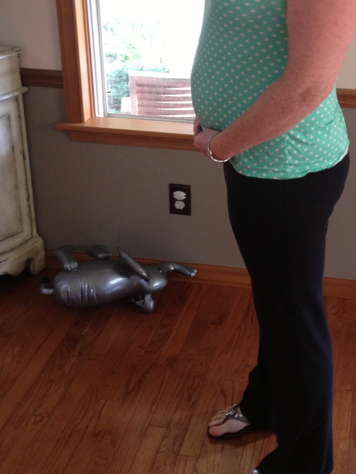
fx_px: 768
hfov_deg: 25.7
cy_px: 109
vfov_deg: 33.5
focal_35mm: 56
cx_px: 282
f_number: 2.4
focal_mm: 4.28
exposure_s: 1/20
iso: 125
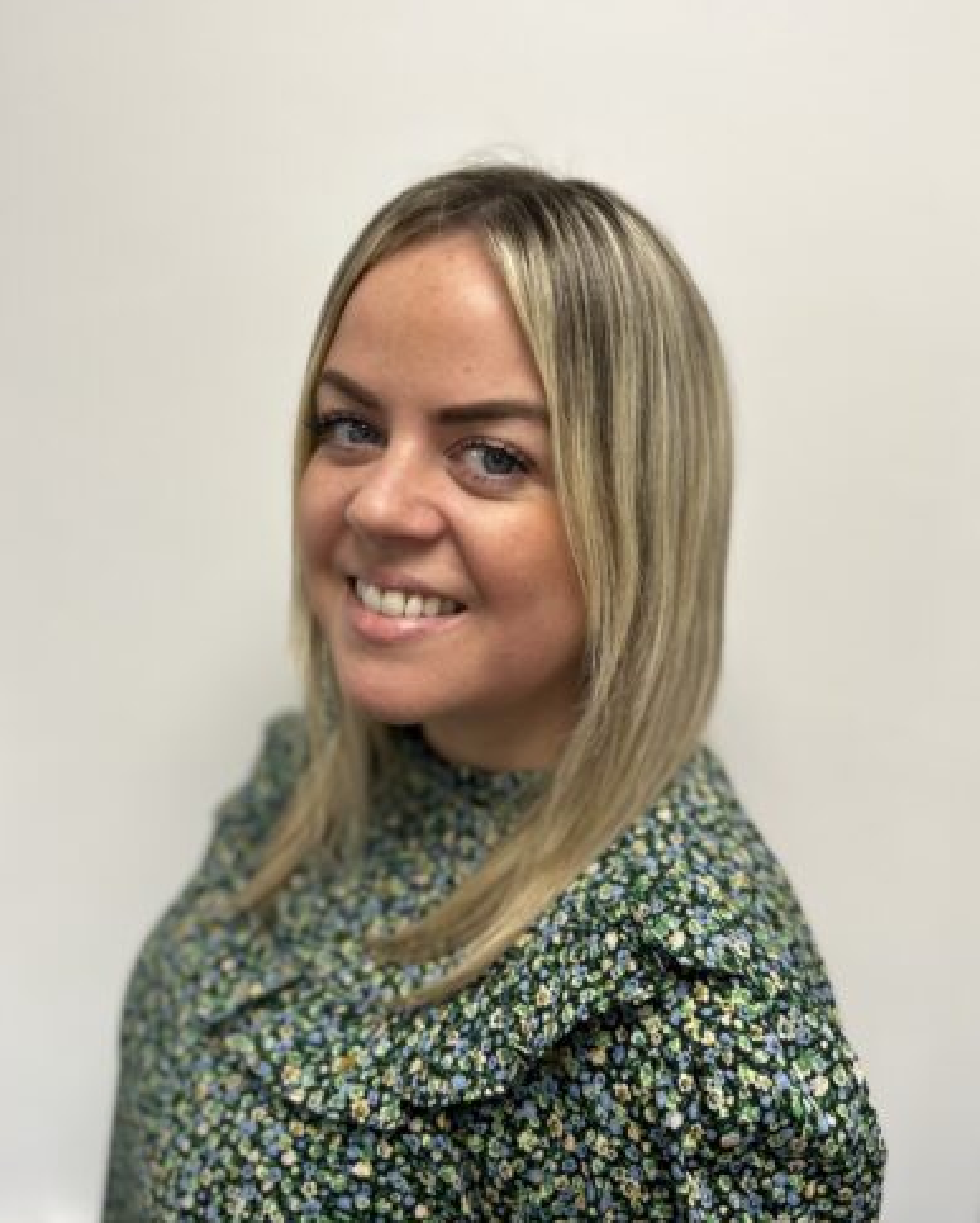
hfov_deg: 51.6
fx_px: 1014
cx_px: 484
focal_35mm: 28
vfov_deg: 62.2
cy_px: 586
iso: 64
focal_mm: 5.7
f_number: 1.5
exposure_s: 1/100
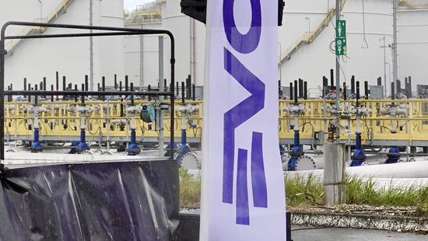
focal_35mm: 88
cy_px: -6
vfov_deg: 13.6
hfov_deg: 22.7
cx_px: -47
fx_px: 999
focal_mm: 13.7
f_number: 4
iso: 100
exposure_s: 1/640
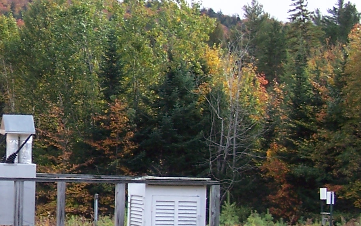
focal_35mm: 102
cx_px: -14
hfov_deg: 19.7
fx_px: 1004
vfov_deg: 12.8
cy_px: 117
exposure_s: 1/250
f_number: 2.8
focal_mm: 6.3
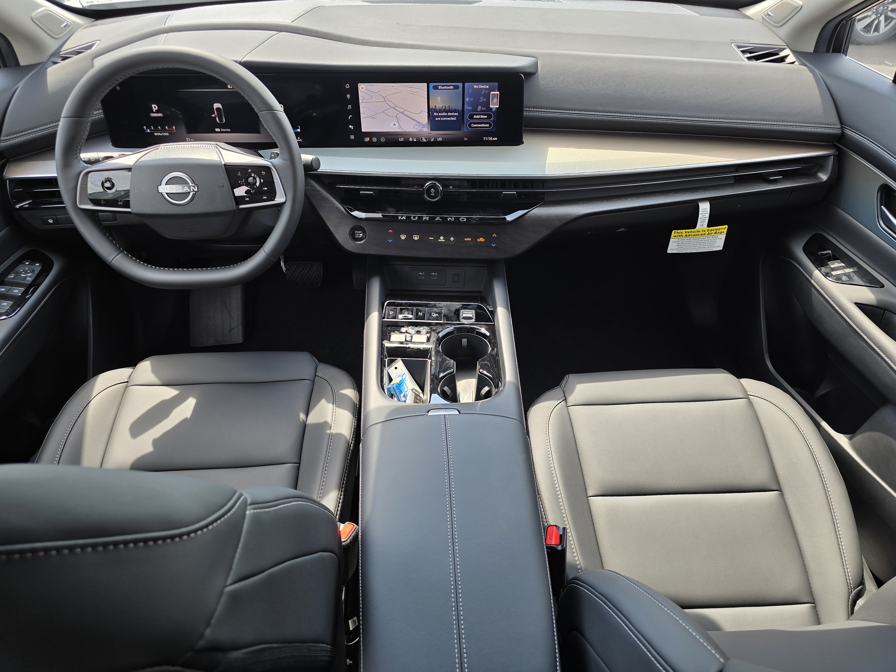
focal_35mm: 23
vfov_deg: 58.9
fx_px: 595
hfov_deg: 73.9
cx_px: 448
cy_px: 336
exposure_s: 1/180
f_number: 1.7
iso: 25
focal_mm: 6.3
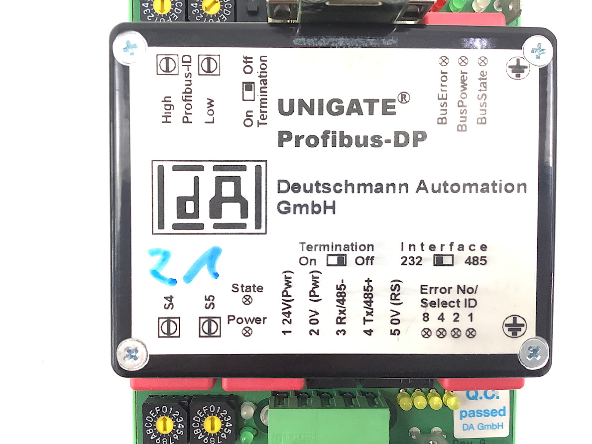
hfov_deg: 58.3
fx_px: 530
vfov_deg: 45.4
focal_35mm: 31
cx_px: 296
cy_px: 222
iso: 100
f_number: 2.4
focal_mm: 3.3
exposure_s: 1/50
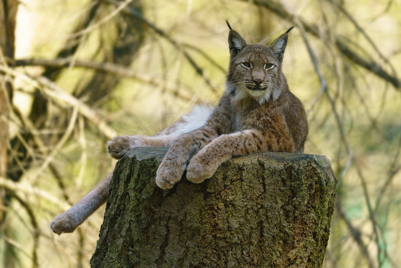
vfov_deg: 2.3
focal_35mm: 600
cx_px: 200
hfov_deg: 3.4
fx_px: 6684
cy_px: 134
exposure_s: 1/1000
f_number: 6.3
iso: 3200
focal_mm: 600
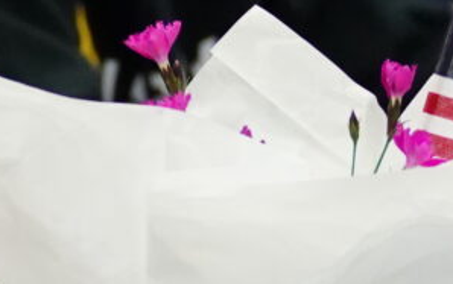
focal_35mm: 909
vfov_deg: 1.4
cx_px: -93
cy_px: -156
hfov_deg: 2.3
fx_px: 11235
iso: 5000
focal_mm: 130
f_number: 5
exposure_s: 1/160
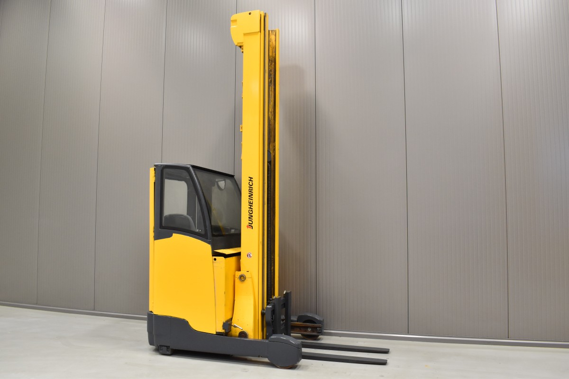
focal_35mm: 27
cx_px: 284
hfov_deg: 67.4
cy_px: 190
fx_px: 427
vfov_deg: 47.9
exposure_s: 1/15
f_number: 7.1
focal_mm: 18
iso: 1250
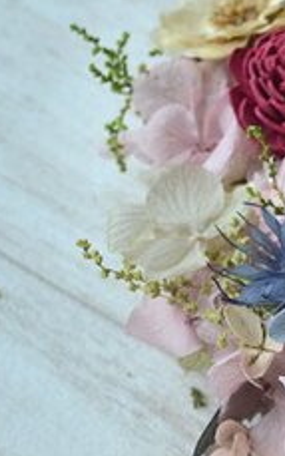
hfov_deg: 9.6
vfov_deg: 16.3
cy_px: 217
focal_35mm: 128
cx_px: 548
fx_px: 1592
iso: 400
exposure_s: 1/60
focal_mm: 30
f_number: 4.5
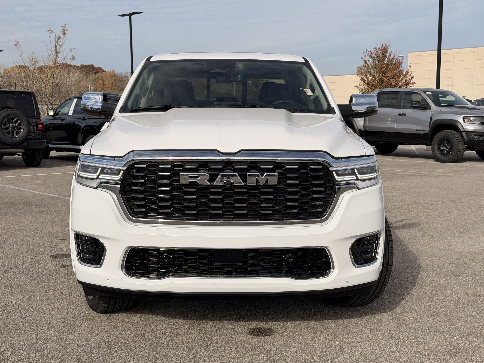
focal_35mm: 48
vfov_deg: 30.3
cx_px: 242
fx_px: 671
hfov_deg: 39.7
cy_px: 182
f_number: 1.78
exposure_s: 1/8772
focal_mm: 6.76
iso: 64
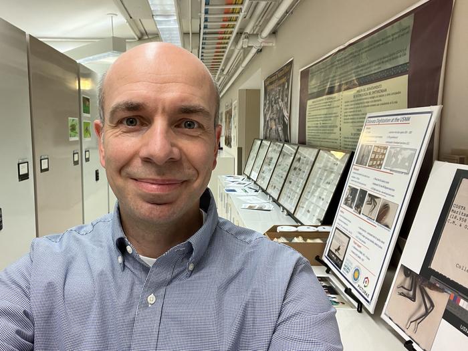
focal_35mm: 23
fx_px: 311
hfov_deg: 73.9
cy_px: 176
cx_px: 234
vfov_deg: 58.9
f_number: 2.2
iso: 100
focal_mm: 2.7
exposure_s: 1/40
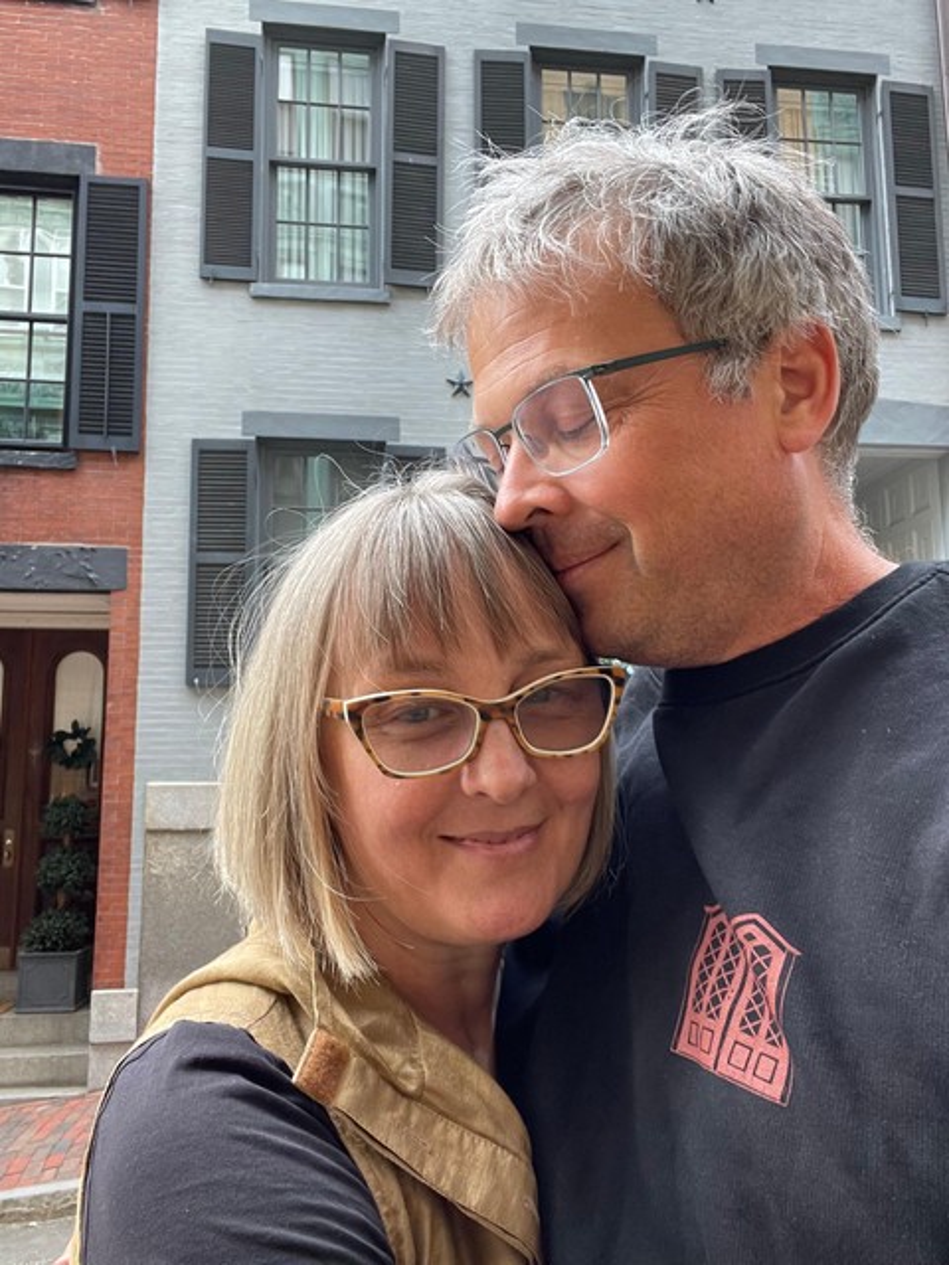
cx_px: 474
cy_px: 632
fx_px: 1097
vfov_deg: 60.0
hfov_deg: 46.8
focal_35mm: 30
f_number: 2.2
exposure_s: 1/69
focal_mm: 2.71
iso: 100
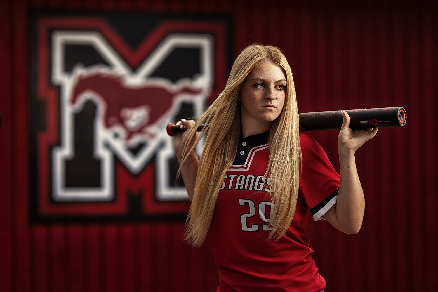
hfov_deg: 19.5
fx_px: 1277
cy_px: 146
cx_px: 219
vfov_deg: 13.0
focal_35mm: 105
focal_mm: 105
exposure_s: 1/3200
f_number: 1.8
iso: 50
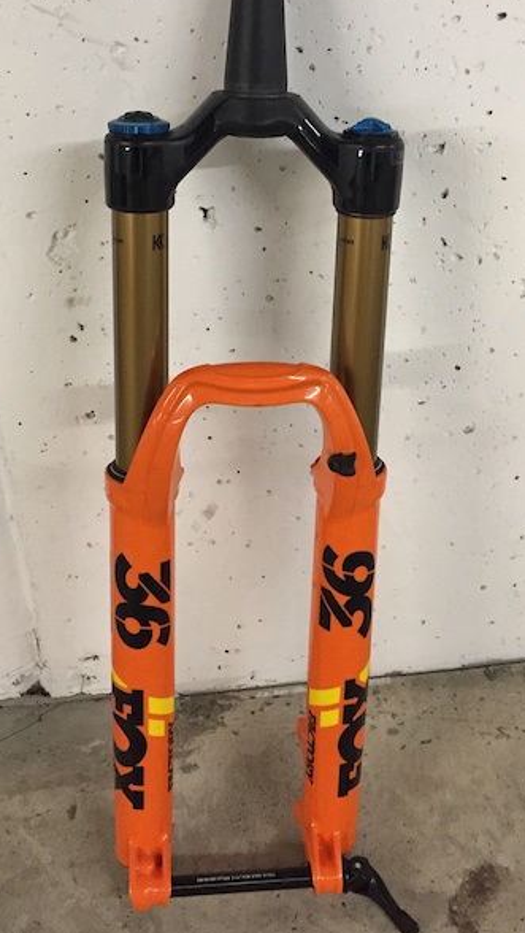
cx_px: 273
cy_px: 335
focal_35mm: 43
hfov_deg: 27.7
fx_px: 1064
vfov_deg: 46.8
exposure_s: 1/30
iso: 200
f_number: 2.2
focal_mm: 4.15
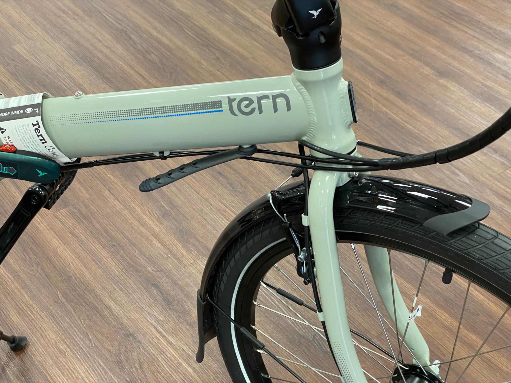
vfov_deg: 28.0
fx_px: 768
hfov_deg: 36.8
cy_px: 192
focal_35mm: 52
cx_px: 256
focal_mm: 6
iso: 160
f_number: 2
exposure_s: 1/50
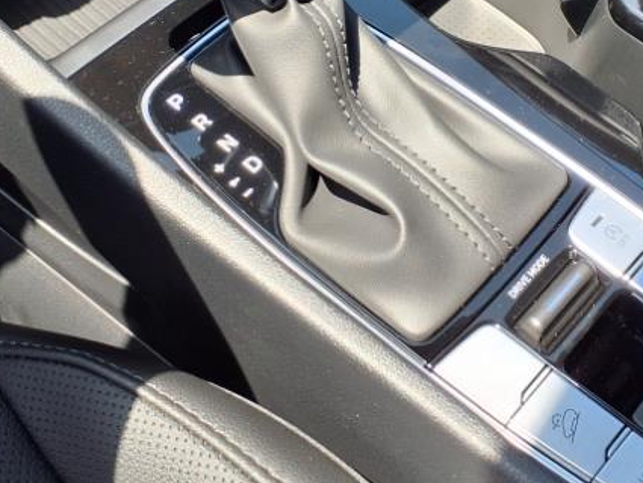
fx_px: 1208
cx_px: 371
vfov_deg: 21.9
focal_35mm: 65
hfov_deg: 29.8
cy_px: 26
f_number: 1.9
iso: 40
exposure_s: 1/286
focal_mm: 3.58
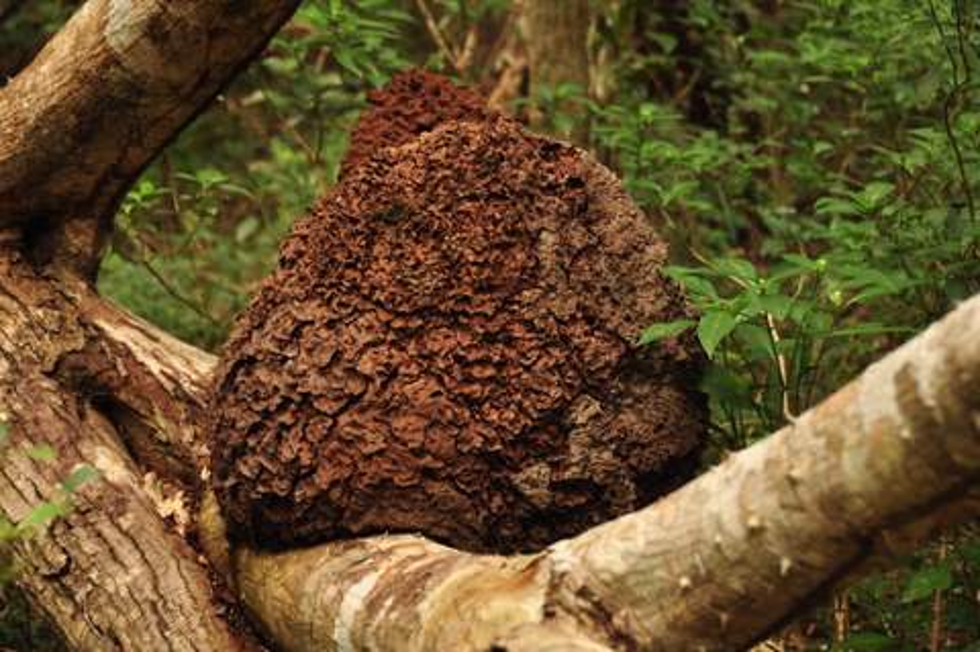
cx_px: 490
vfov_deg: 14.0
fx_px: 2651
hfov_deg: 20.9
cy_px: 326
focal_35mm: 98
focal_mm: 65
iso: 400
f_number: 5.6
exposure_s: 1/60
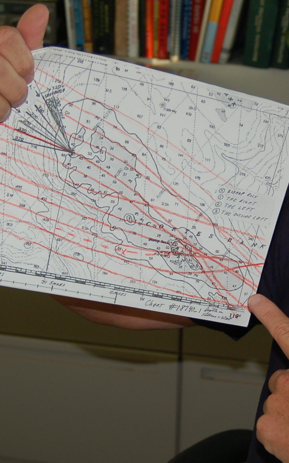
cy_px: 246
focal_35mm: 84
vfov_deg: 24.6
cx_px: 236
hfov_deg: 15.4
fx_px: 1059
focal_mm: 28
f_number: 3.5
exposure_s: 1/60
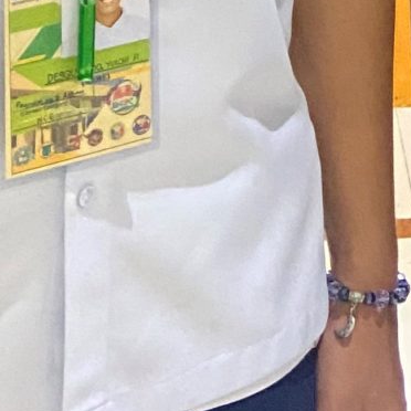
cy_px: -726
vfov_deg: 10.5
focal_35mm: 129
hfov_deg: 13.3
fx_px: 1733
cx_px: 442
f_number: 1.8
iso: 320
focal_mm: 4.25
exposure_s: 1/60
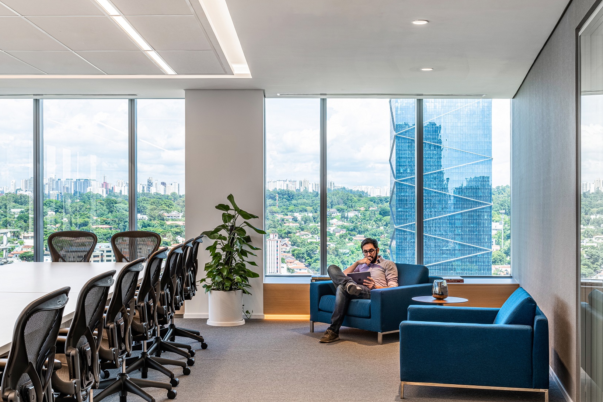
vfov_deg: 30.5
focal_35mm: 44
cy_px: 207
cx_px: 335
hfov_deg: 44.4
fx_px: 737
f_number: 11
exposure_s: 1/20
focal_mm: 36
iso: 160
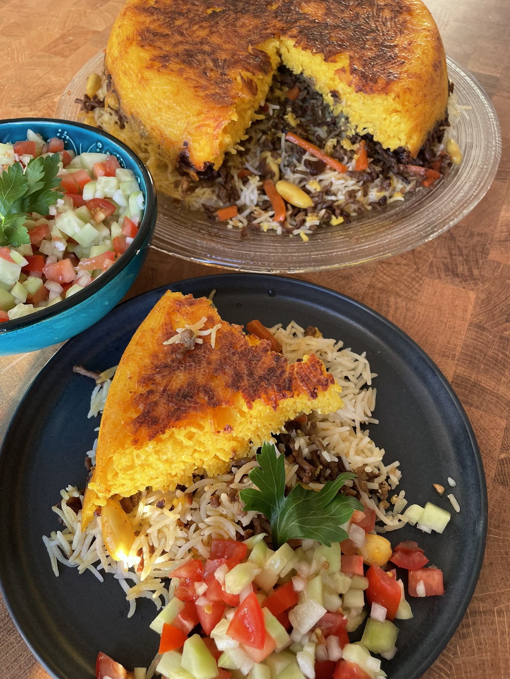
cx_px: 255
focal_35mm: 26
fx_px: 511
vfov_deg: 67.3
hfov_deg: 53.1
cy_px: 340
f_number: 1.6
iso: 100
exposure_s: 1/121
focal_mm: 4.2
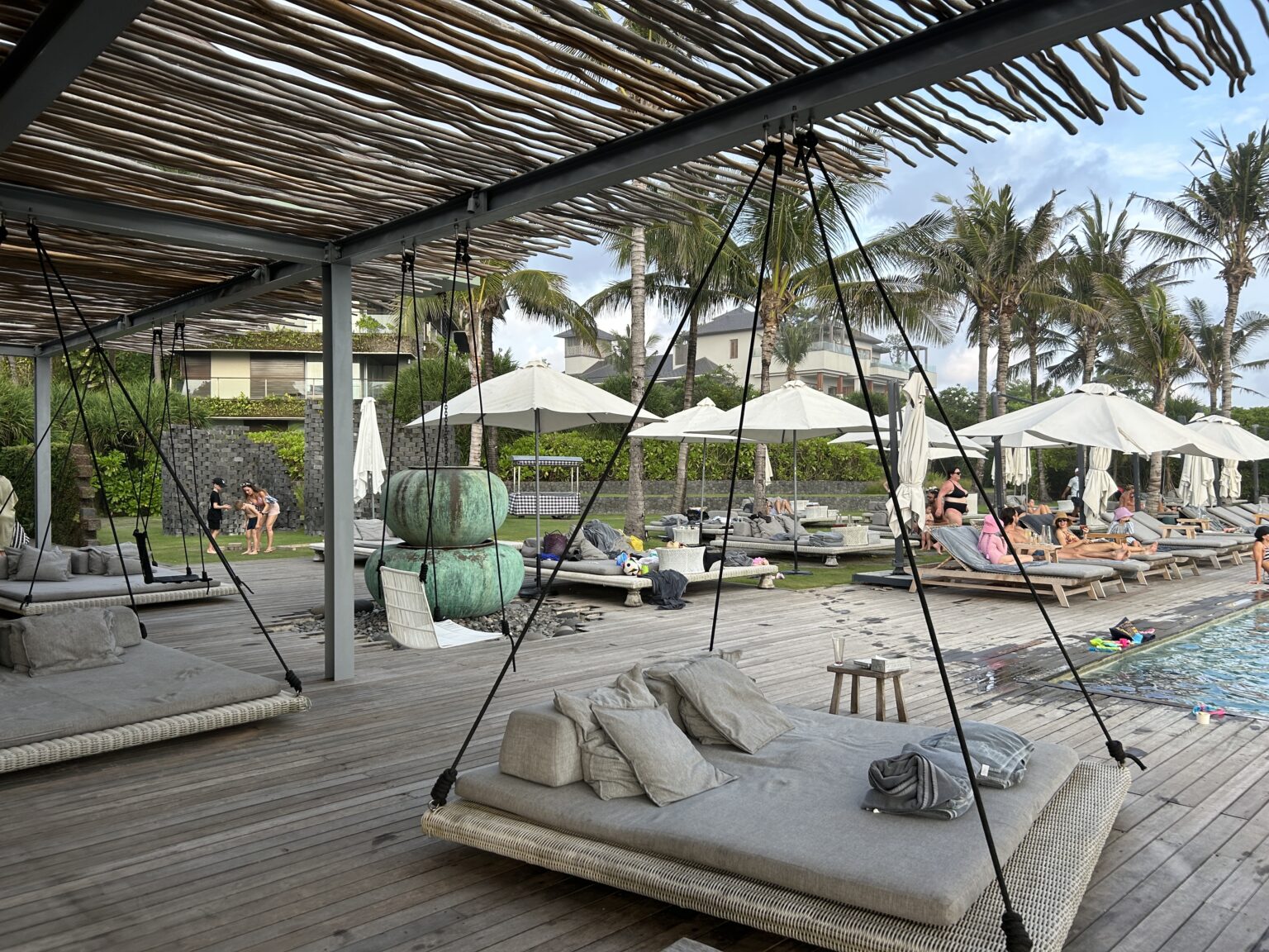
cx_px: 634
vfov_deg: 53.1
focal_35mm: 26
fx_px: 953
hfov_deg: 67.3
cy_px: 476
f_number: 1.5
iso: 50
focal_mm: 5.7
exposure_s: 1/743
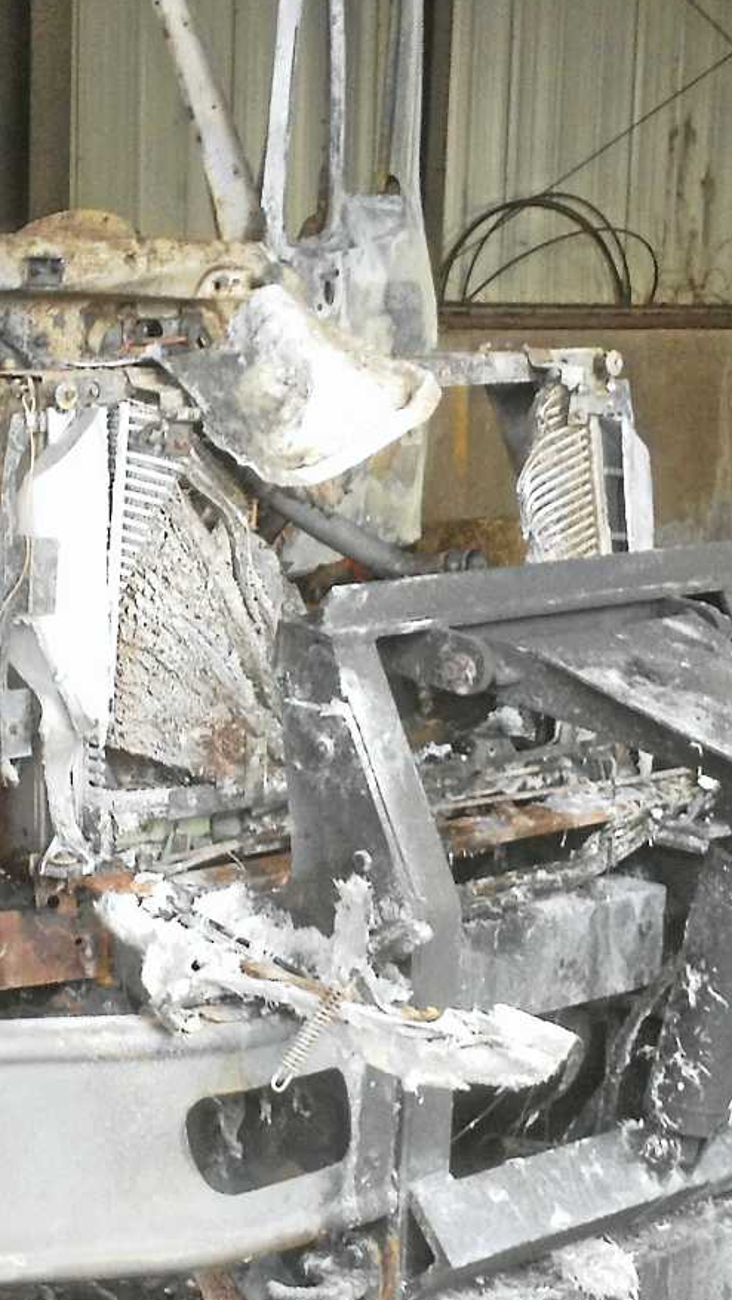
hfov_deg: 13.6
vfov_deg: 23.9
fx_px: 3068
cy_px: 717
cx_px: 188
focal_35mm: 89
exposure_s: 1/20
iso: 80
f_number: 2.4
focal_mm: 4.28
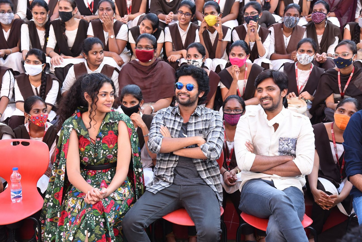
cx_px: 181
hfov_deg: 36.2
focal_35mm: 55
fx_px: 553
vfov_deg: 24.6
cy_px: 121
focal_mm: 55
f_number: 6.3
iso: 500
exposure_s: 1/125
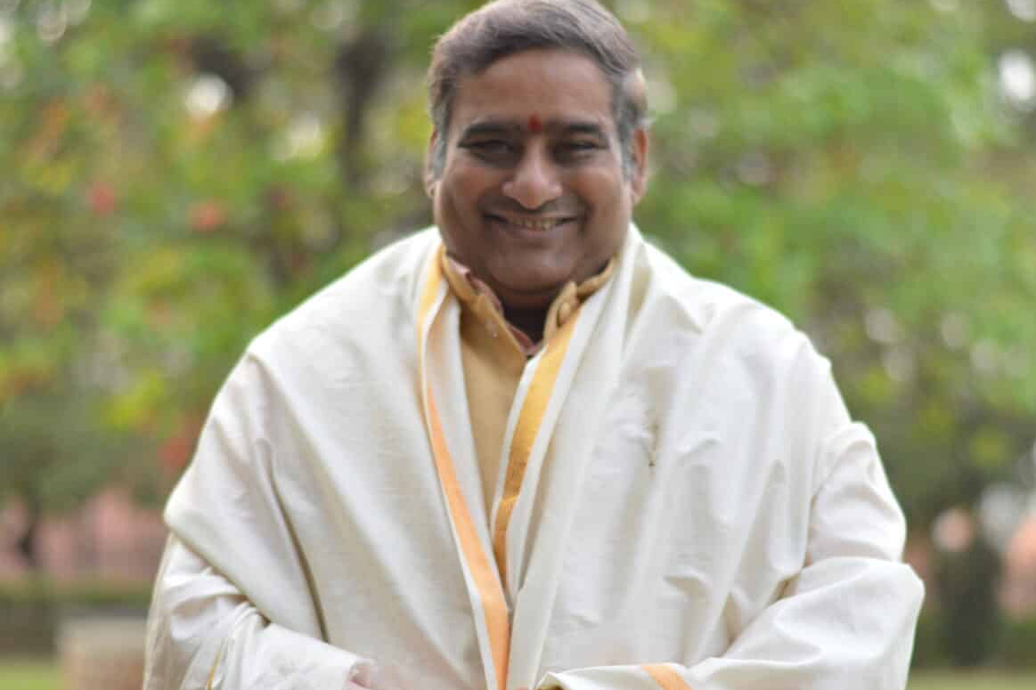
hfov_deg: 20.6
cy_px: 408
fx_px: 2848
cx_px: 542
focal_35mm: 99
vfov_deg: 13.8
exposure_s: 1/640
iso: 200
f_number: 1.8
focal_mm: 50
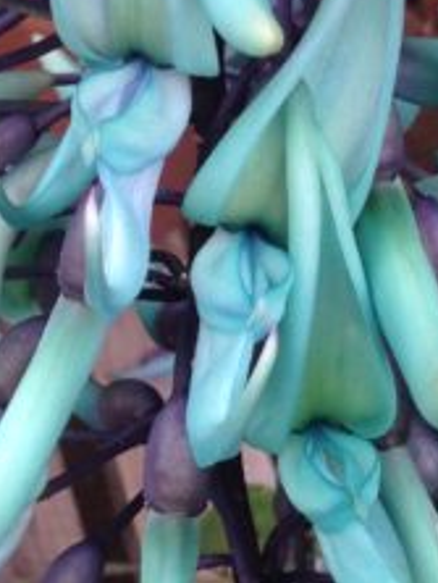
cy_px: -84
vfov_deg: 12.7
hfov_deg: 9.7
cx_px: -13
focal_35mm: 152
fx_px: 2559
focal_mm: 4.12
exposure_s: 1/124
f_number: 2.4
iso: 50
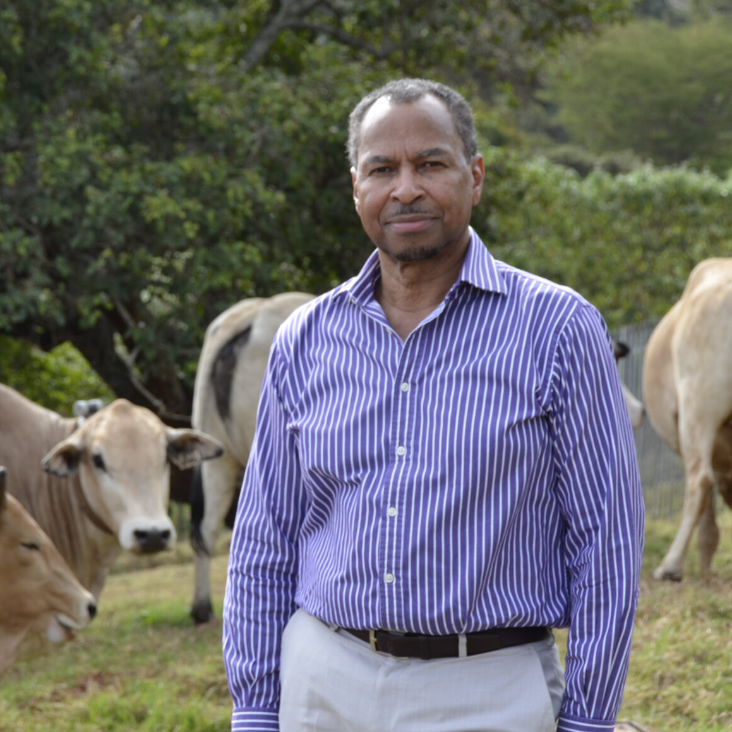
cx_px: 181
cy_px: 364
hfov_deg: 14.7
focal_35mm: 118
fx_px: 2823
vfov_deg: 14.8
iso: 200
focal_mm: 56
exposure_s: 1/200
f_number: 7.1
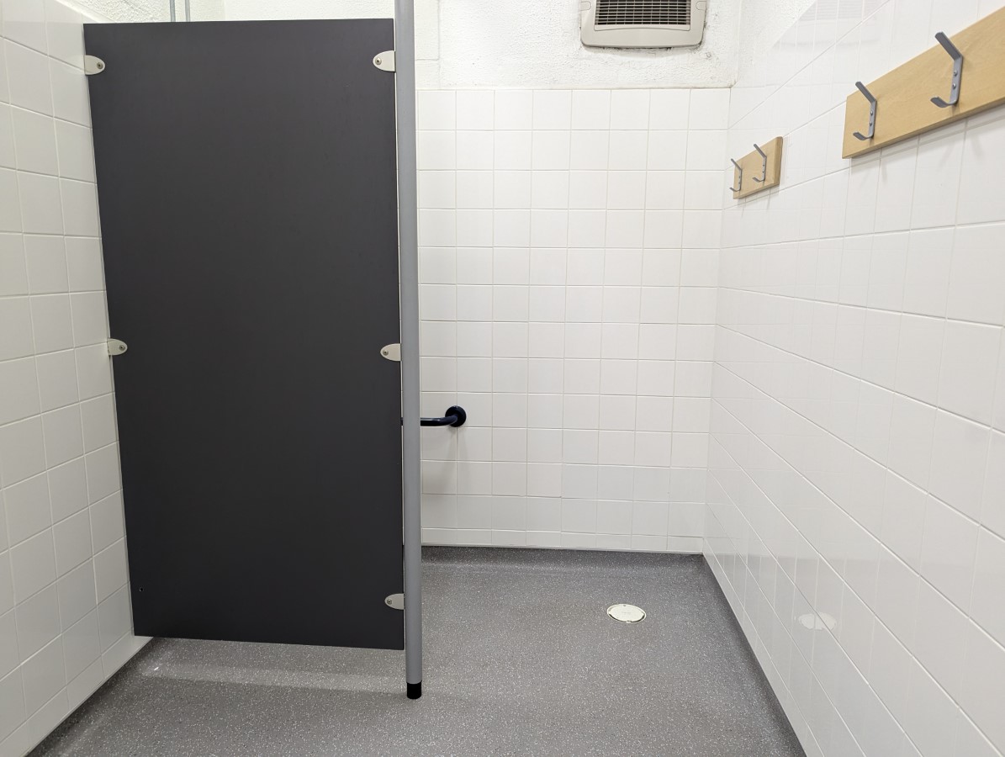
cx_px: 502
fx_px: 698
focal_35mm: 24
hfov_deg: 71.5
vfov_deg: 56.9
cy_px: 378
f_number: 1.85
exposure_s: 1/25
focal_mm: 6.81
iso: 169
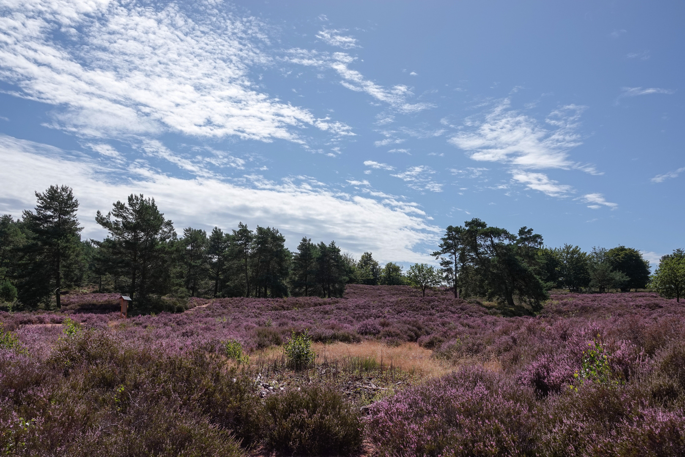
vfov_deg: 45.0
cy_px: 228
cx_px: 342
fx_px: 552
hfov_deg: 63.7
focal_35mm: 29
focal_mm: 10.8
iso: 100
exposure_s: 1/1000
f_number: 5
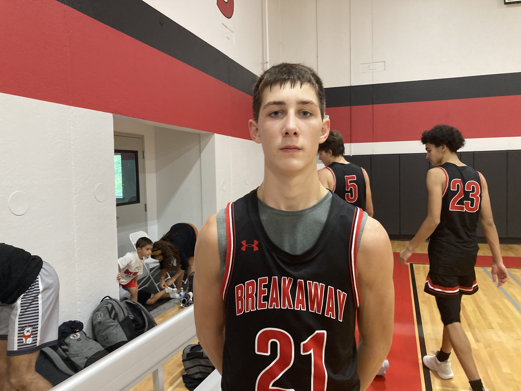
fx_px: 421
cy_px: 196
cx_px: 260
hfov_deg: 63.4
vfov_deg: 49.7
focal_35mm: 28
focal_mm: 3.99
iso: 160
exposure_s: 1/60
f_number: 1.8
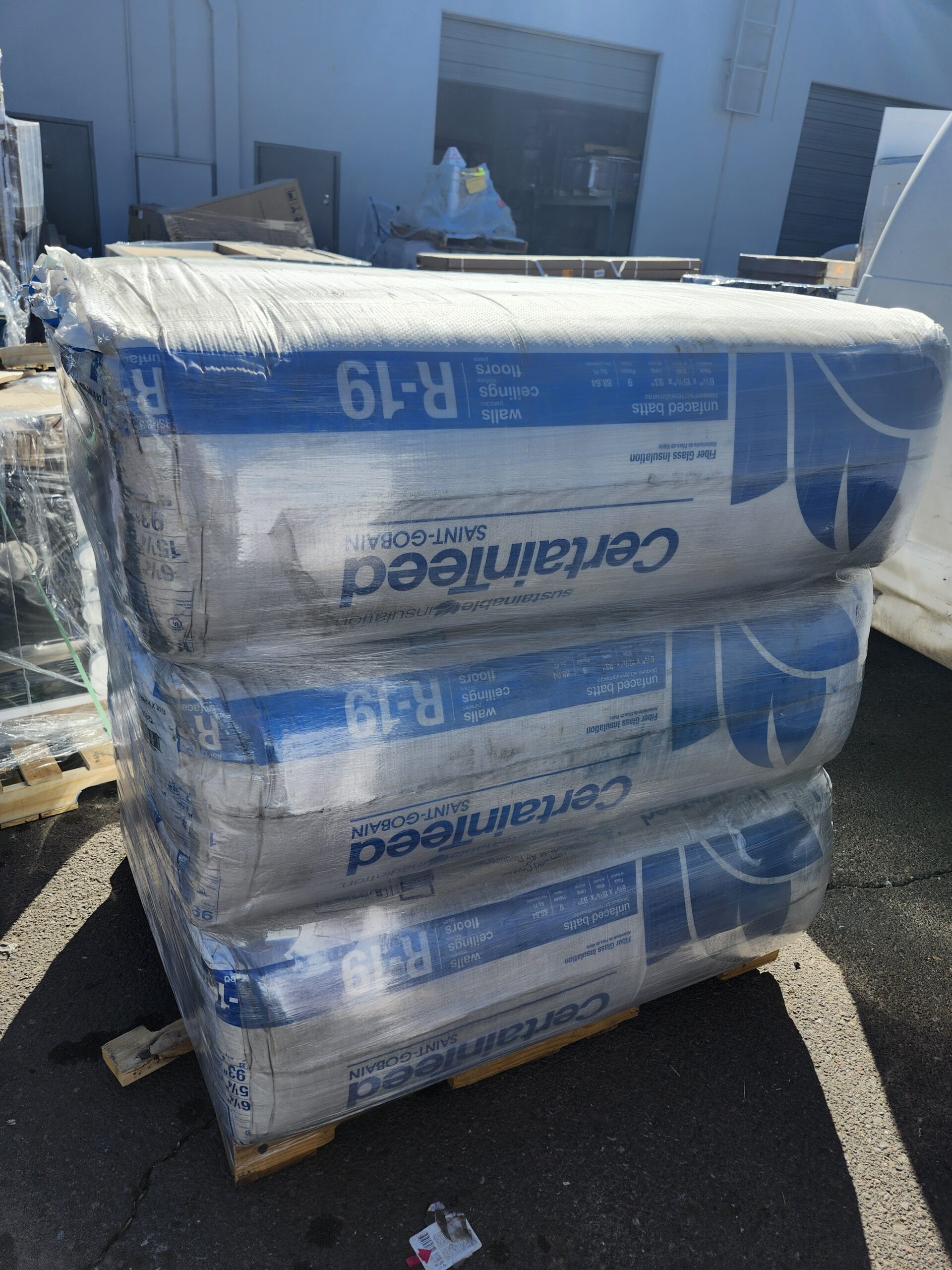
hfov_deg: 58.9
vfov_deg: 73.9
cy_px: 635
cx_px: 476
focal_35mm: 23
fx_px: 843
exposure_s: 1/1614
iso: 25
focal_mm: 5.54
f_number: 1.8
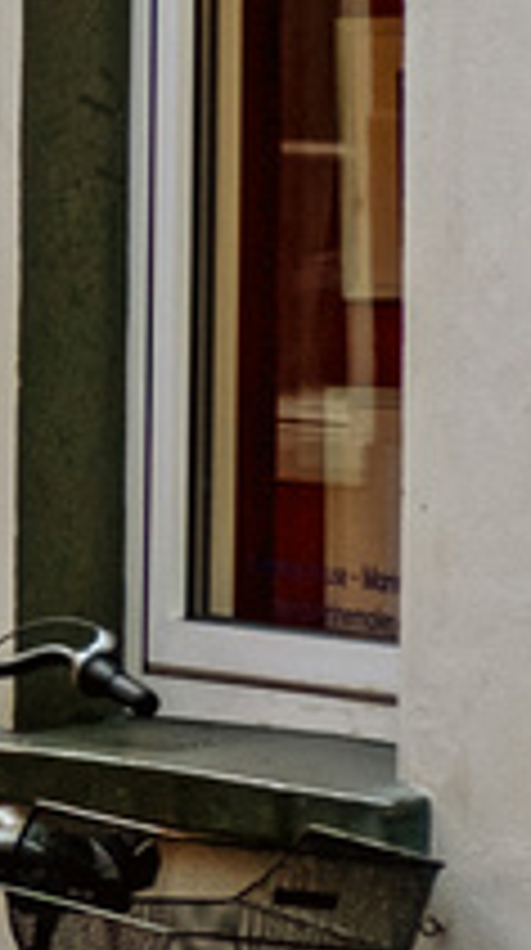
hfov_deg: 2.6
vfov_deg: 5.1
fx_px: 10736
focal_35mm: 427
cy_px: -59
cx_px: -2902
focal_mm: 35
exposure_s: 1/110
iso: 320
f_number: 7.1
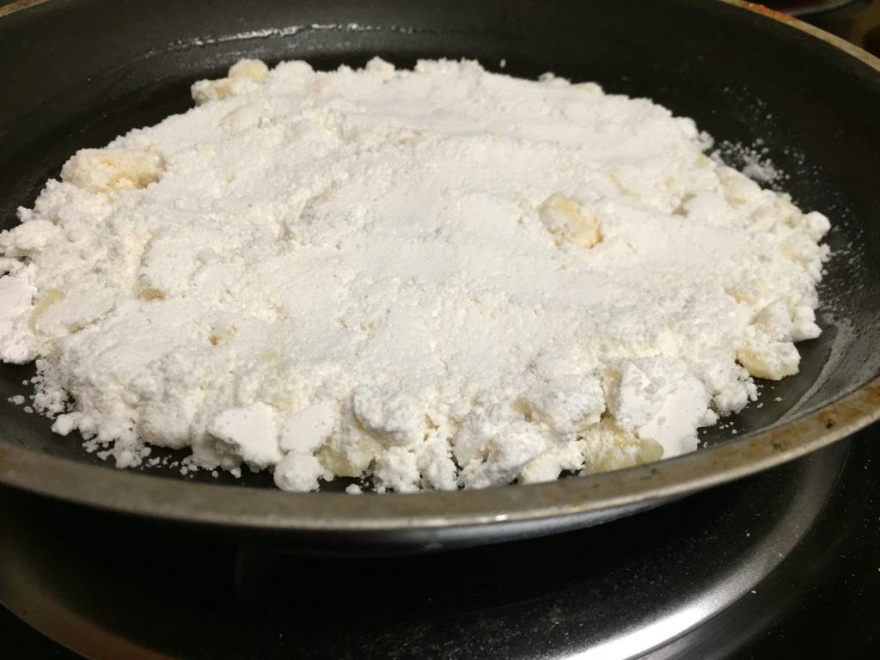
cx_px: 440
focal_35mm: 29
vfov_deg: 48.2
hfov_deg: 61.7
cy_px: 330
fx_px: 737
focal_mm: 4.15
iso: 100
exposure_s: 1/30
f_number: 2.2
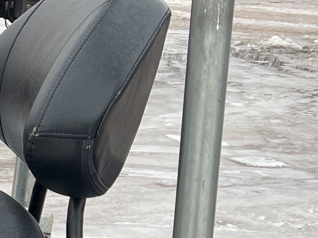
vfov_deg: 13.0
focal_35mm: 105
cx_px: -169
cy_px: 402
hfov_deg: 16.8
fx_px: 965
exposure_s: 1/121
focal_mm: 5.7
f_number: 1.5
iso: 50
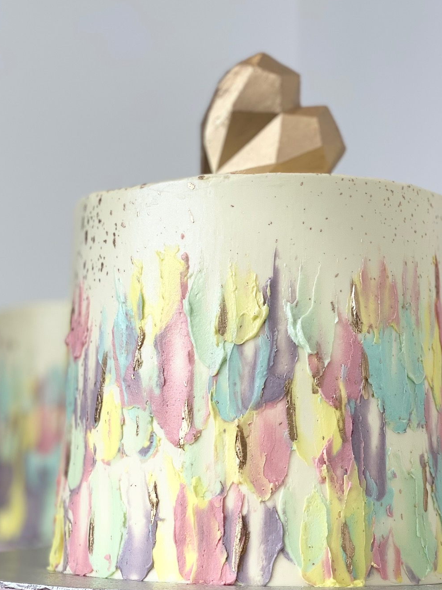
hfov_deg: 18.7
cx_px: 216
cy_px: 403
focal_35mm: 79
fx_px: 1345
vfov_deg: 24.6
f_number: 2
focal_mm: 6
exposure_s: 1/100
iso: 25
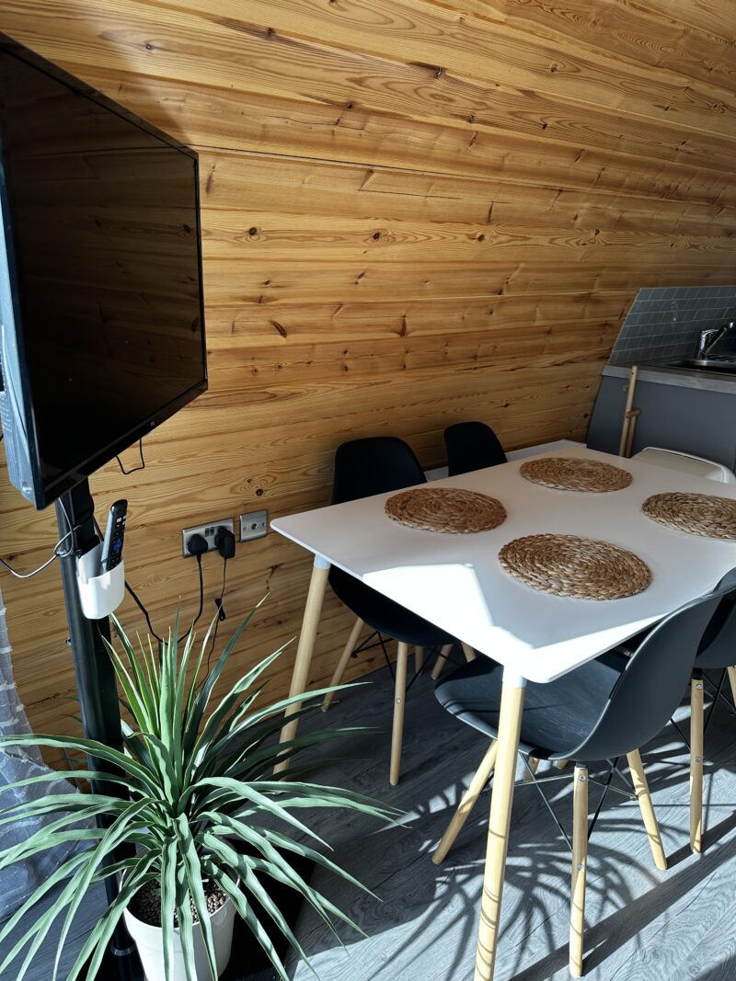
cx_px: 368
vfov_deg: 71.6
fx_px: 681
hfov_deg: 56.8
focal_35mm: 24
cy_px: 490
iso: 80
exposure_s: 1/417
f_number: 1.78
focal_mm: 6.86
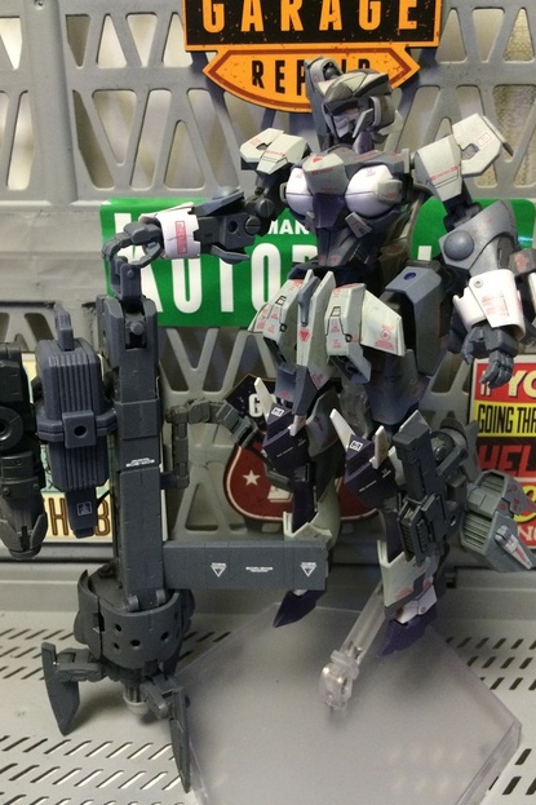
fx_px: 693
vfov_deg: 60.3
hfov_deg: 42.3
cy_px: 407
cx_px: 273
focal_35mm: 31
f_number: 2.2
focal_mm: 4.15
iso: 200
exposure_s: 1/30
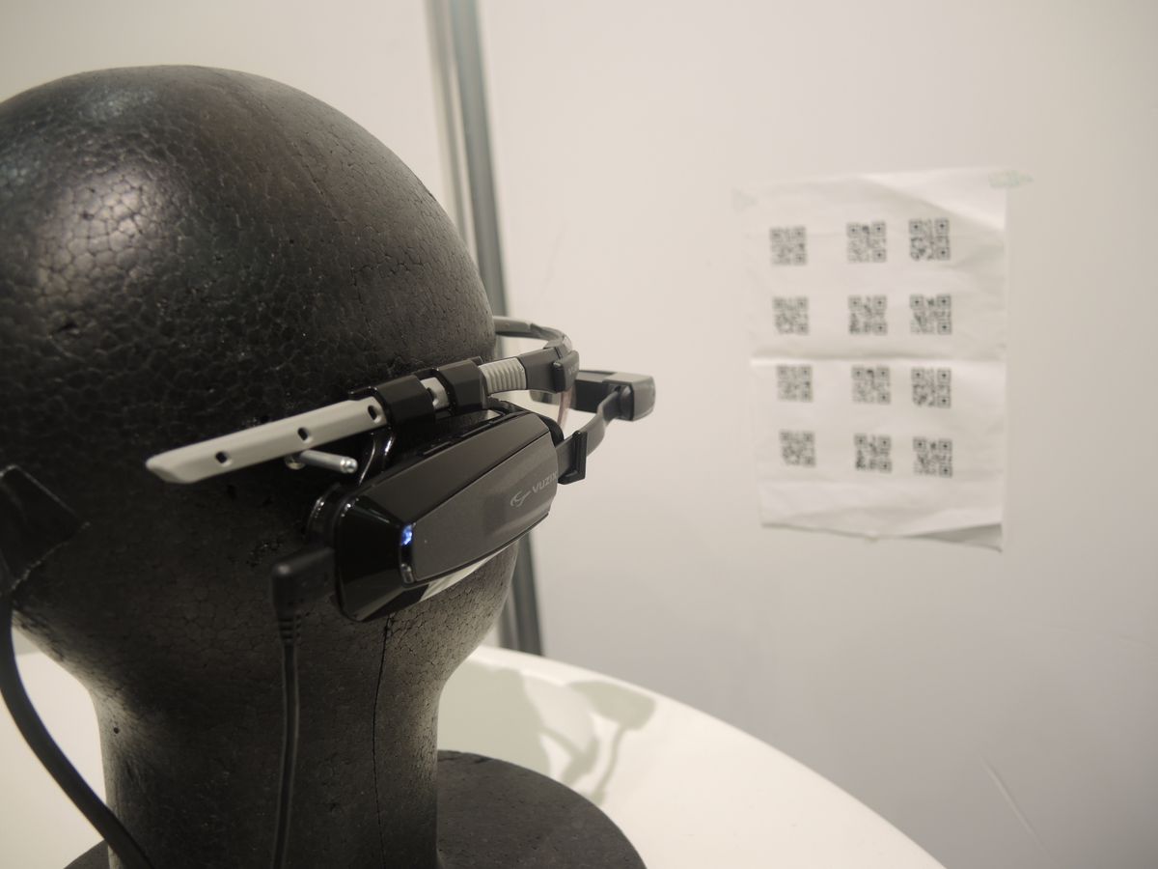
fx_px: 937
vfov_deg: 49.7
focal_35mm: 28
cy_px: 434
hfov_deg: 63.4
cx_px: 579
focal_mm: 6
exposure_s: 1/30
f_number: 2
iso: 80
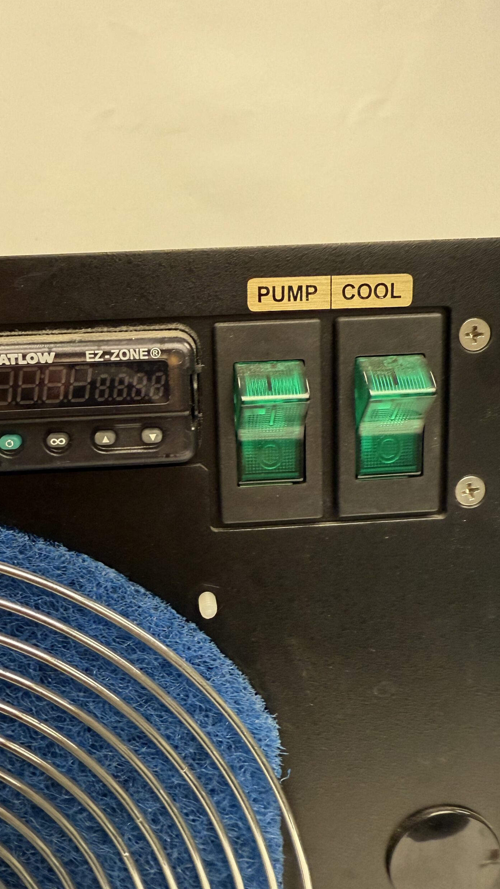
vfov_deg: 69.8
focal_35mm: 27
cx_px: 207
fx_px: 636
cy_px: 455
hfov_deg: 42.8
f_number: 2.2
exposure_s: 1/120
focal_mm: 2.22
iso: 320
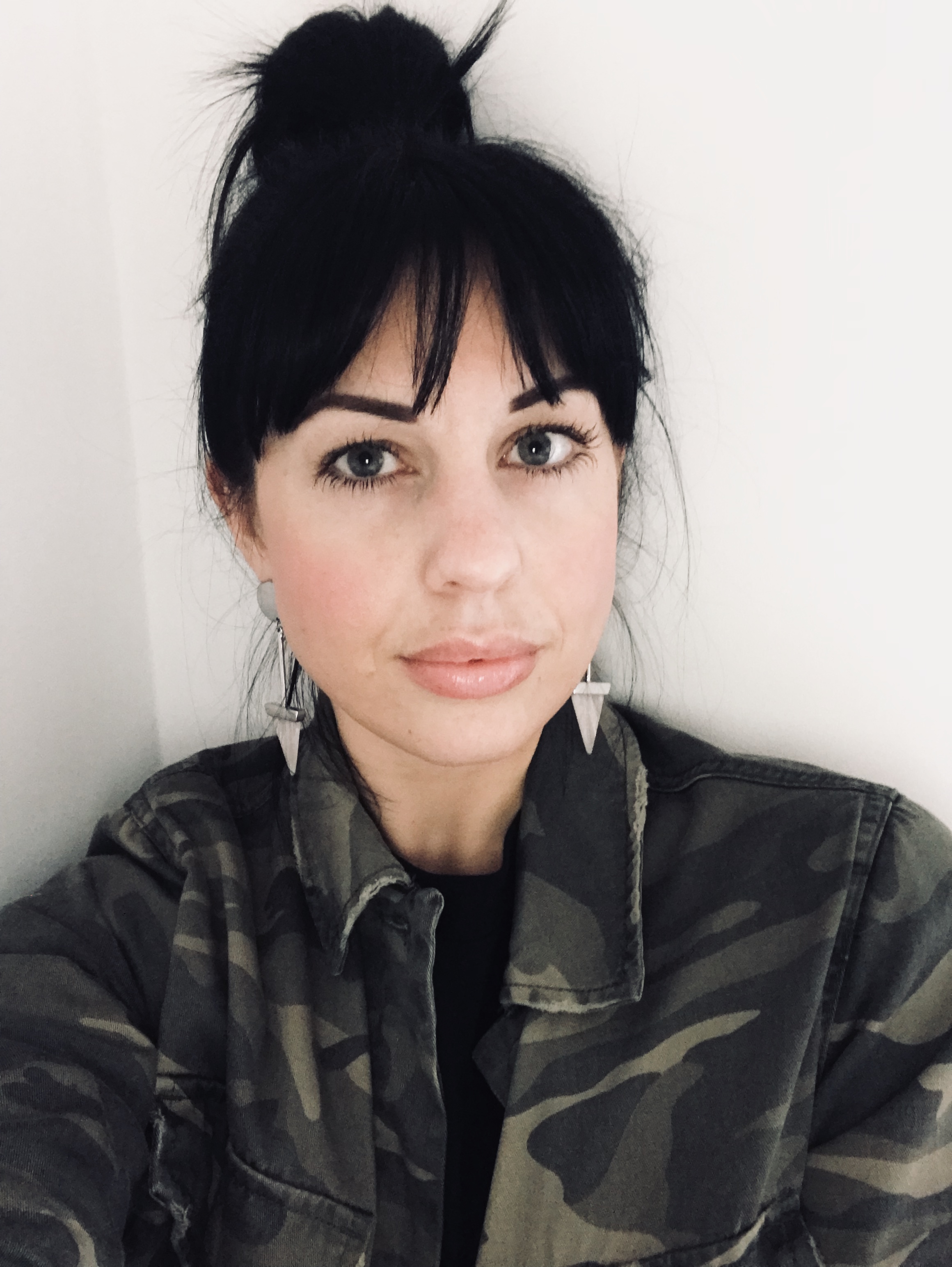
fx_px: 1172
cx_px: 476
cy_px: 634
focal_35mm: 32
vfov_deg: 56.8
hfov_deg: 44.2
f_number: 2.2
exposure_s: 1/33
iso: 125
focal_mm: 2.87
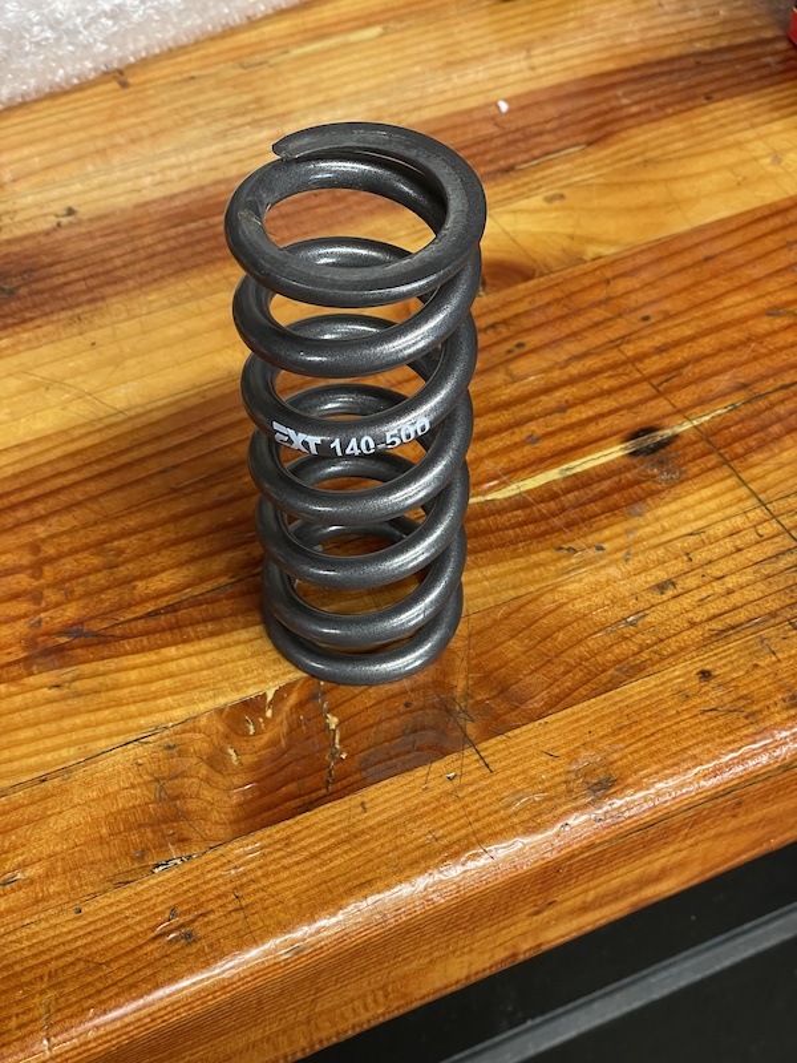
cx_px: 398
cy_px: 532
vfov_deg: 36.8
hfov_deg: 28.0
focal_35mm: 52
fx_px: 1596
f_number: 2
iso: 250
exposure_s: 1/60
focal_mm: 6
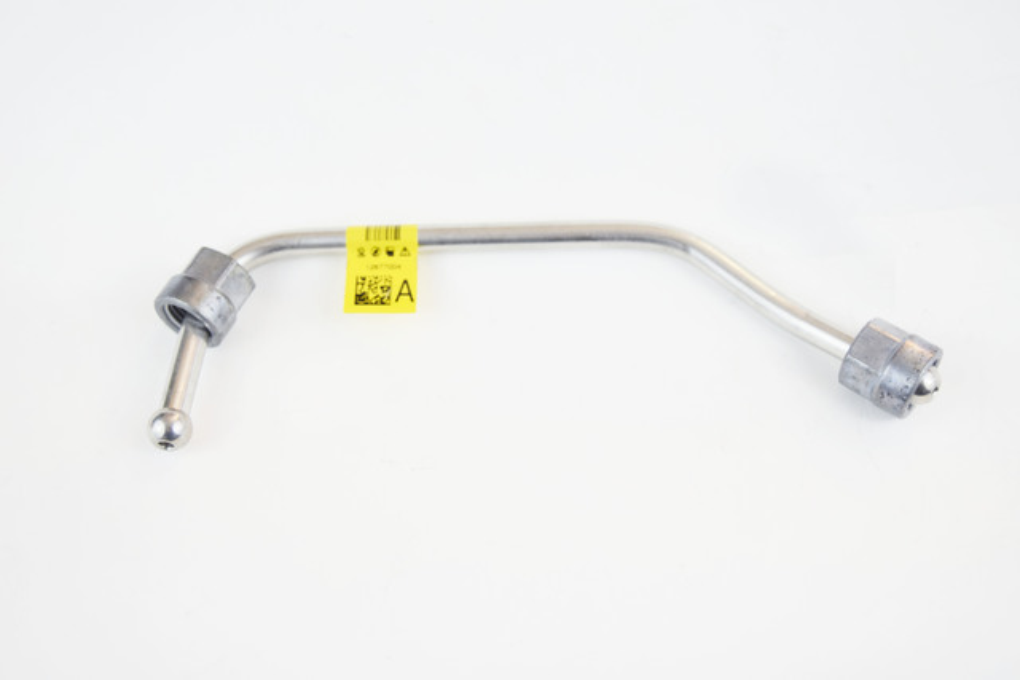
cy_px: 340
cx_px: 510
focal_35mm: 52
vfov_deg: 25.8
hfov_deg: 37.8
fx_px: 1488
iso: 640
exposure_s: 1/60
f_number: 4.5
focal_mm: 35
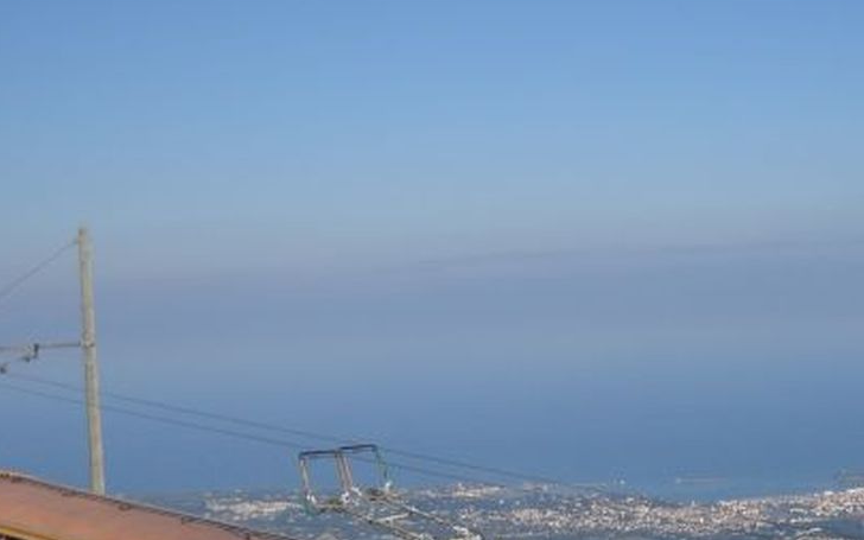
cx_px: 694
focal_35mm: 86
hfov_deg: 23.7
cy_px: 509
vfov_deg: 15.0
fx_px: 2025
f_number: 5.5
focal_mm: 6.72
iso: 64
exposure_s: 1/402
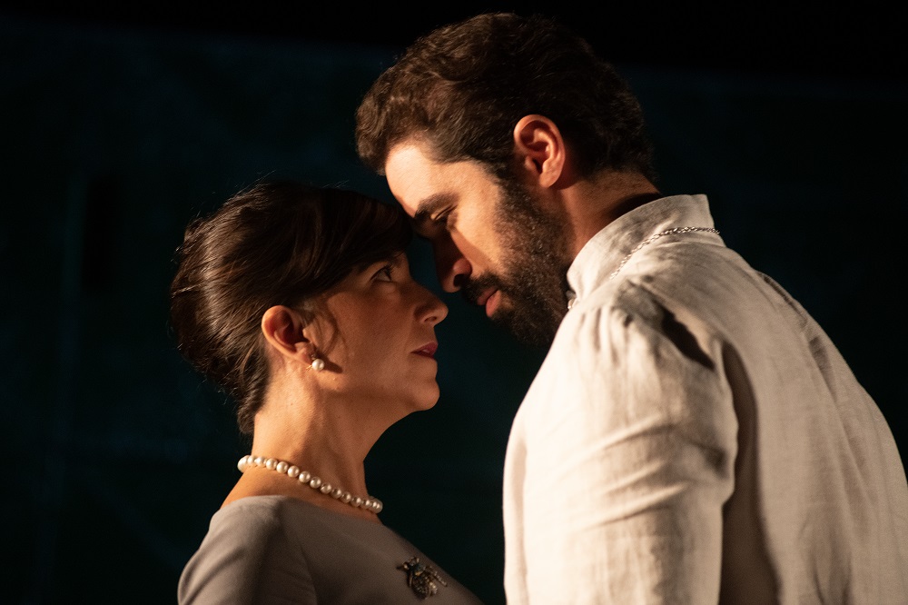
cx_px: 454
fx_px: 5042
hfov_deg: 10.3
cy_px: 302
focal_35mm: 200
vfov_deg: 6.9
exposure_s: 1/125
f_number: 5
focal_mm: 200
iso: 4000
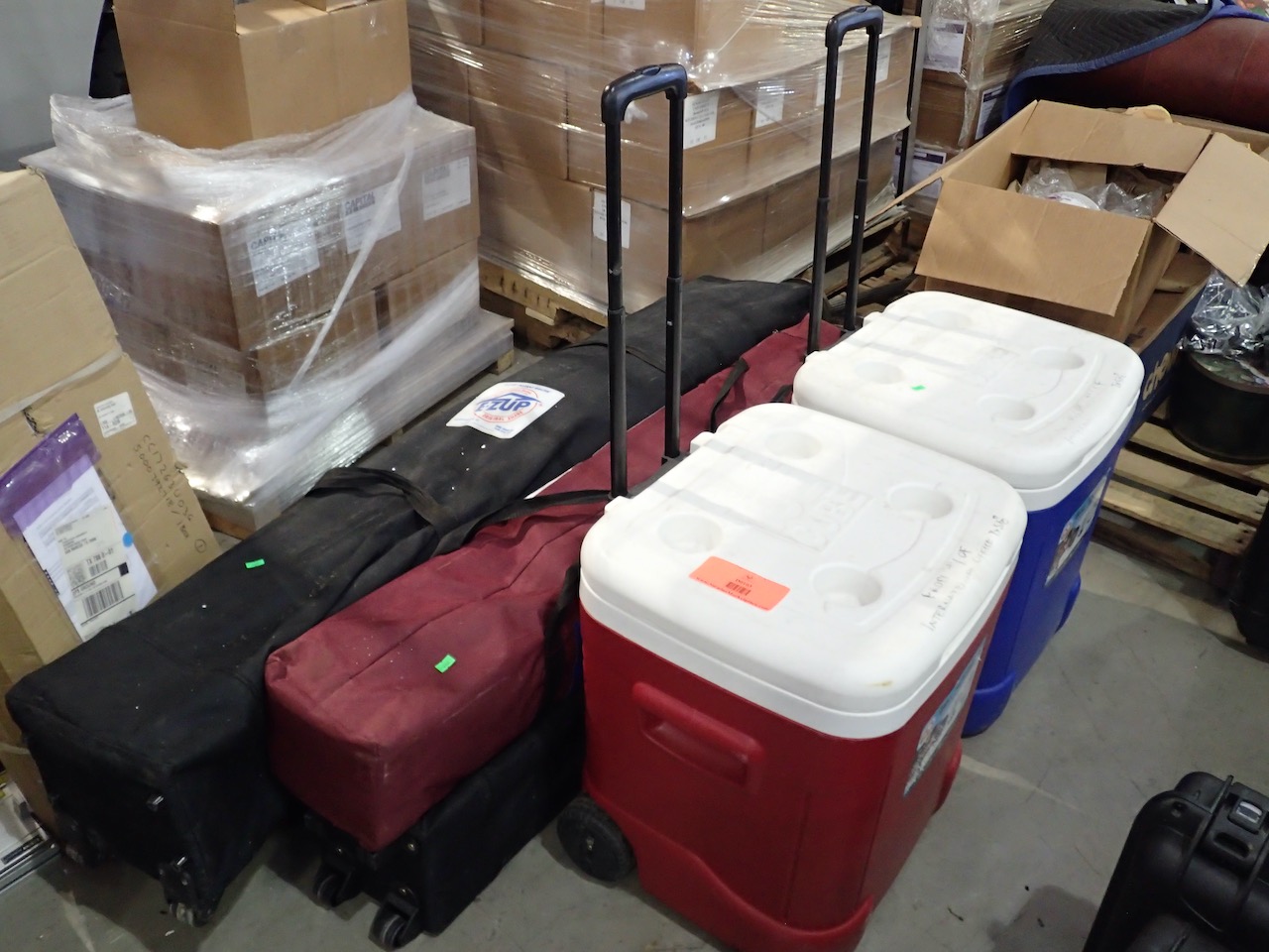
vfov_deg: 46.8
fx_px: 1100
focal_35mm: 30
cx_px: 634
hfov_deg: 60.0
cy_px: 476
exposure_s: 1/30
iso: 500
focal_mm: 5.5
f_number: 2.3
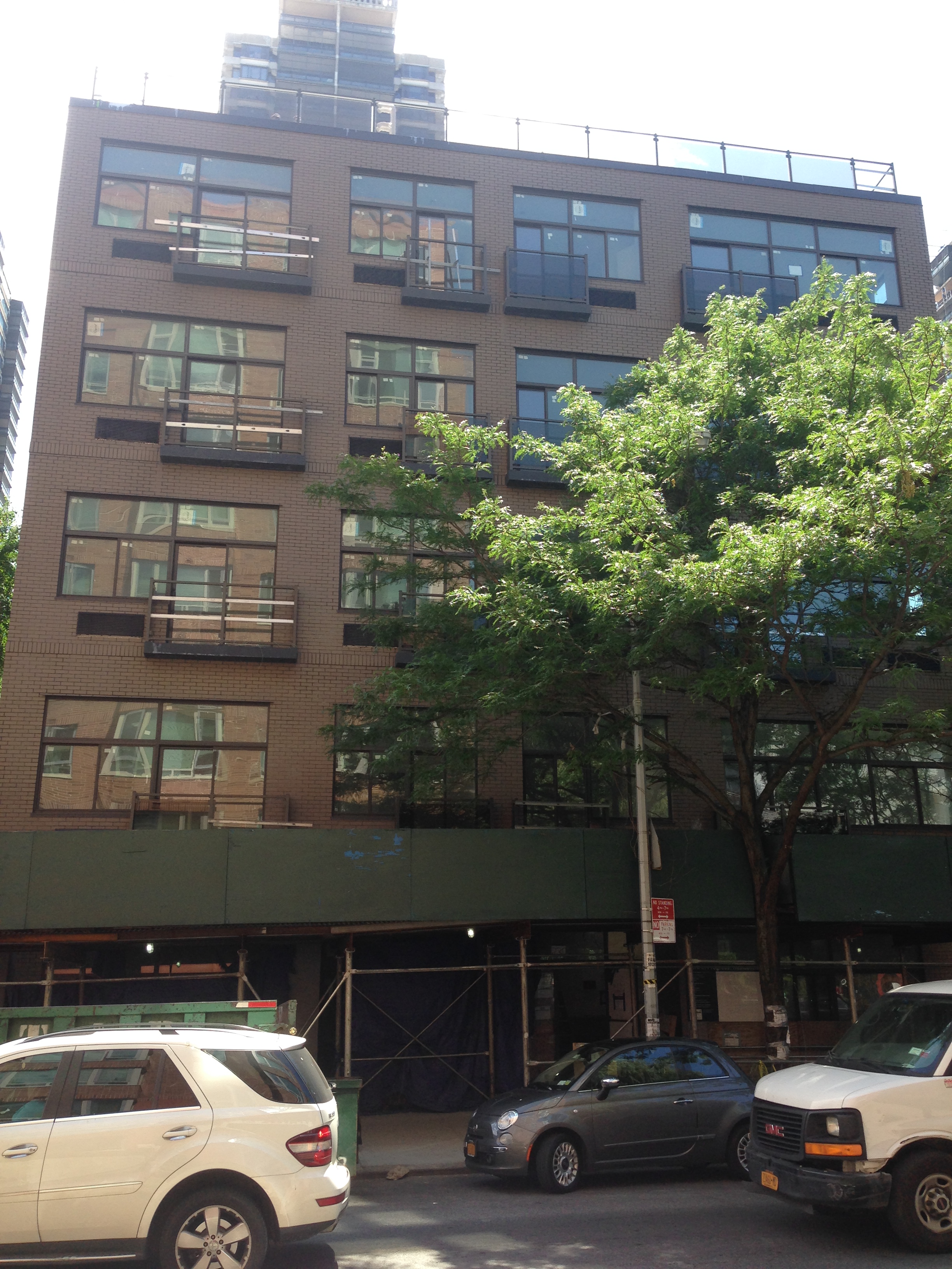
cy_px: 634
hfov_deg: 42.9
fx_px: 1210
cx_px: 476
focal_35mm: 33
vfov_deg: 55.4
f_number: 2.4
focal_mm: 4.12
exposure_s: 1/366
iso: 50
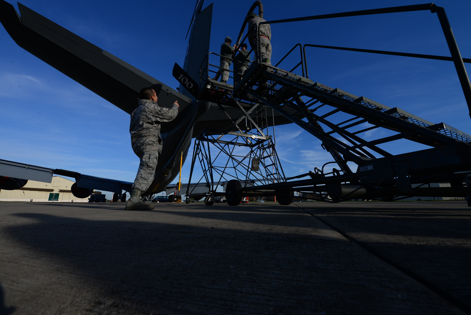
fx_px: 183
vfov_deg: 81.3
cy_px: 158
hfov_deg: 104.2
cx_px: 236
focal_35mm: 14
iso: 200
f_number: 13
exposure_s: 1/400
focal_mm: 14
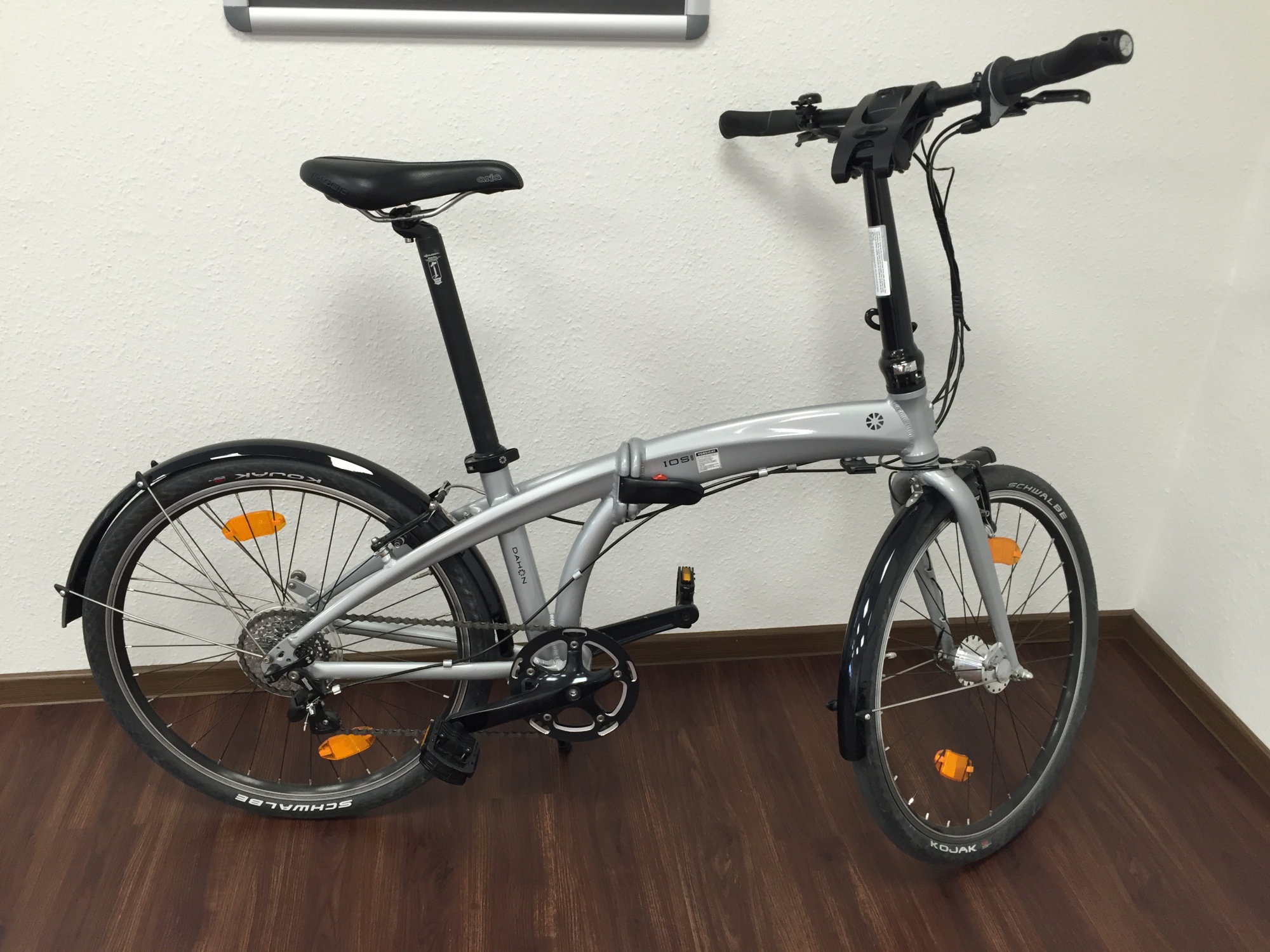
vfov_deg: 48.2
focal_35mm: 29
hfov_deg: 61.7
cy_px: 476
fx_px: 1064
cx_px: 635
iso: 40
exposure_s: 1/33
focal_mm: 4.15
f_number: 2.2
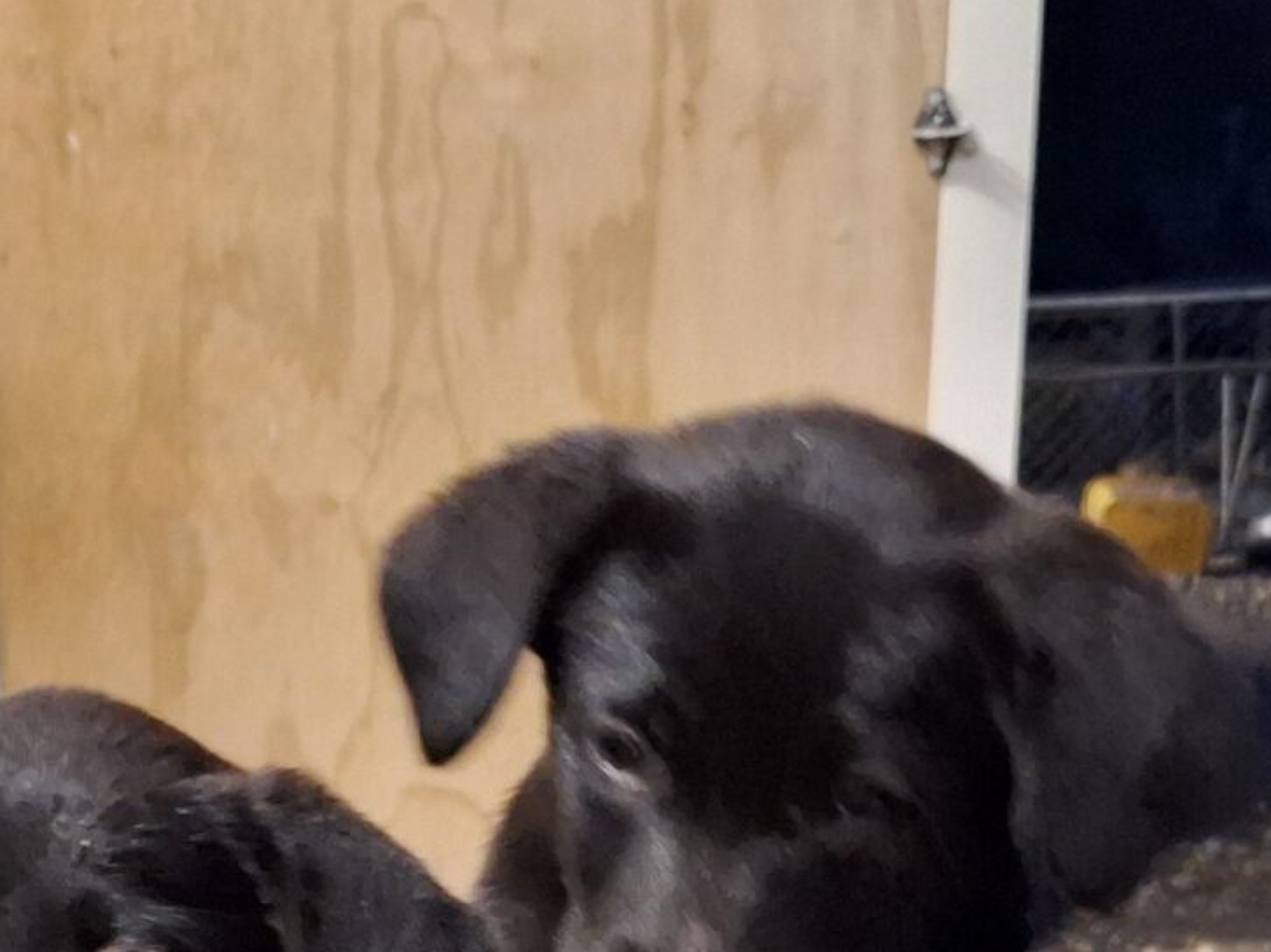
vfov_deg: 17.0
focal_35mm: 81
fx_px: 2974
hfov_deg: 24.0
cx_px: 392
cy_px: 1280
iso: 640
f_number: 1.8
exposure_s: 1/20
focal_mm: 5.54
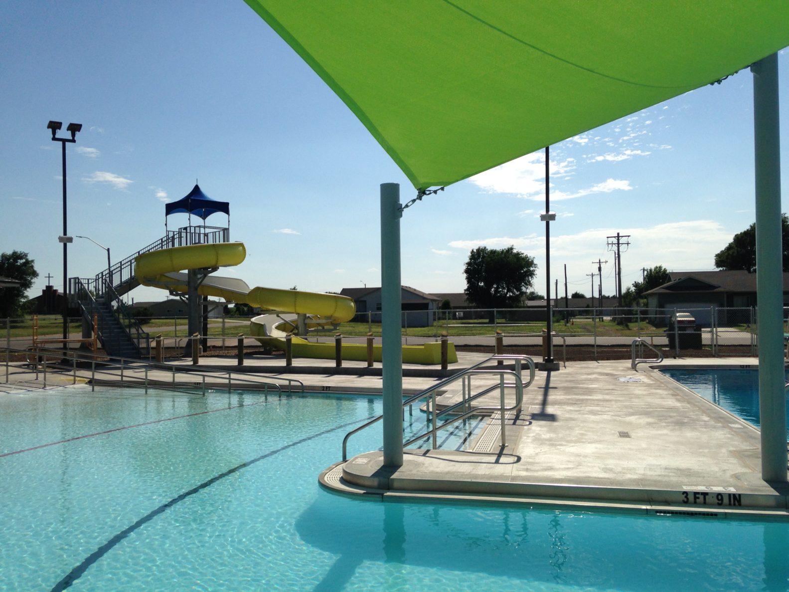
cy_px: 296
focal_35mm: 33
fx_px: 752
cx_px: 394
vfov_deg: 42.9
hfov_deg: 55.4
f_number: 2.4
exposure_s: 1/4926
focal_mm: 4.12
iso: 50
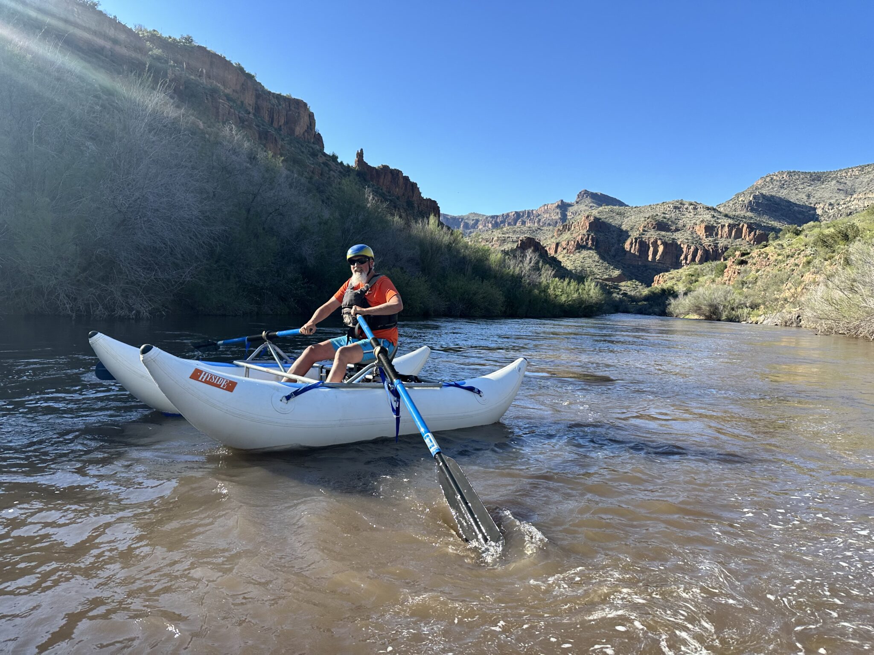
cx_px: 437
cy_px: 328
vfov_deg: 56.8
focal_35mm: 24
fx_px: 606
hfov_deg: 71.6
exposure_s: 1/1639
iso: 80
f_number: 1.78
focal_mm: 6.86
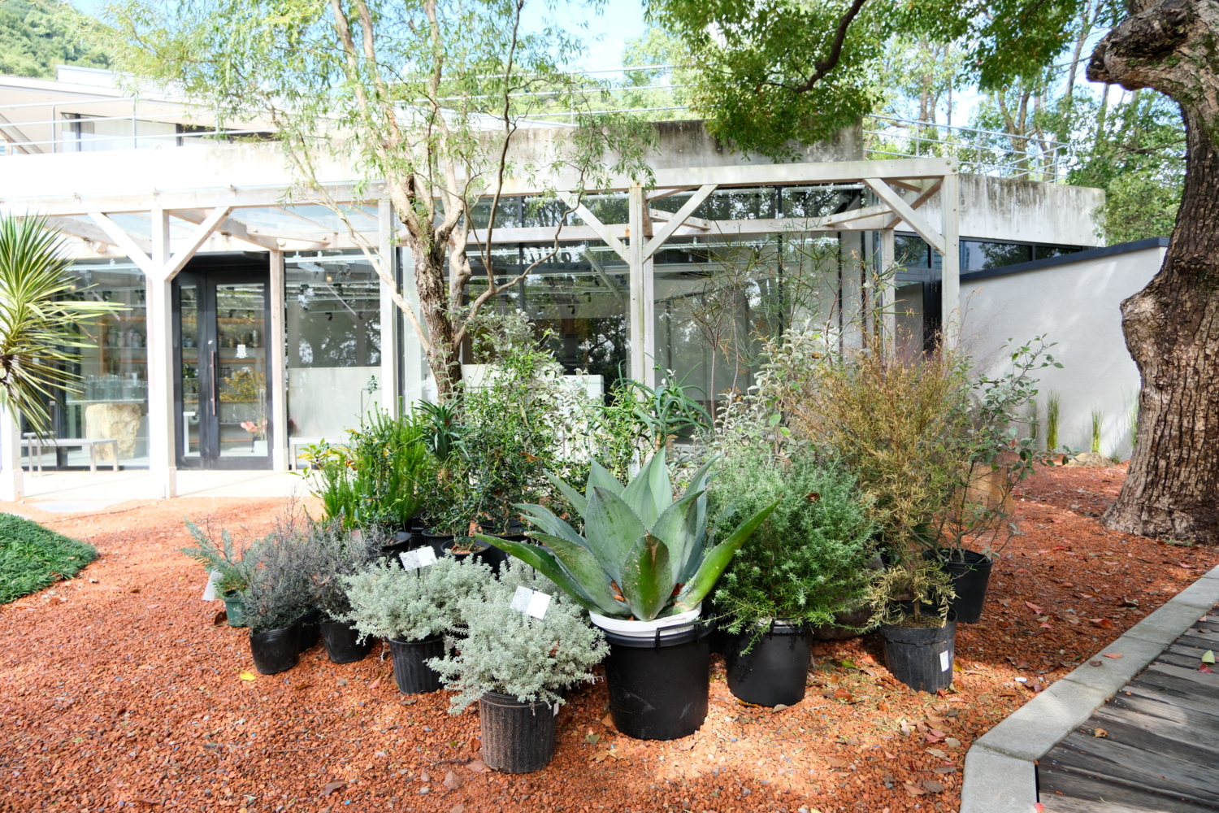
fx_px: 779
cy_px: 406
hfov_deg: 76.1
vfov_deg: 55.1
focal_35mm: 23
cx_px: 610
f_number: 4.5
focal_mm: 15
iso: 320
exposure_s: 1/105
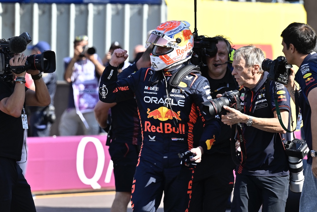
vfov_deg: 6.9
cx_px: 158
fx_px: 1761
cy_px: 106
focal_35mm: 200
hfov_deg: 10.3
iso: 500
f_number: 4
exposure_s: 1/2500
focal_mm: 200
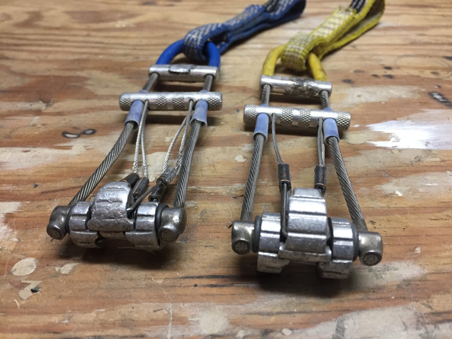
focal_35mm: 29
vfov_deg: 48.2
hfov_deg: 61.7
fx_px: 379
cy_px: 170
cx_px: 226
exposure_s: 1/30
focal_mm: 4.15
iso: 160
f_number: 2.2
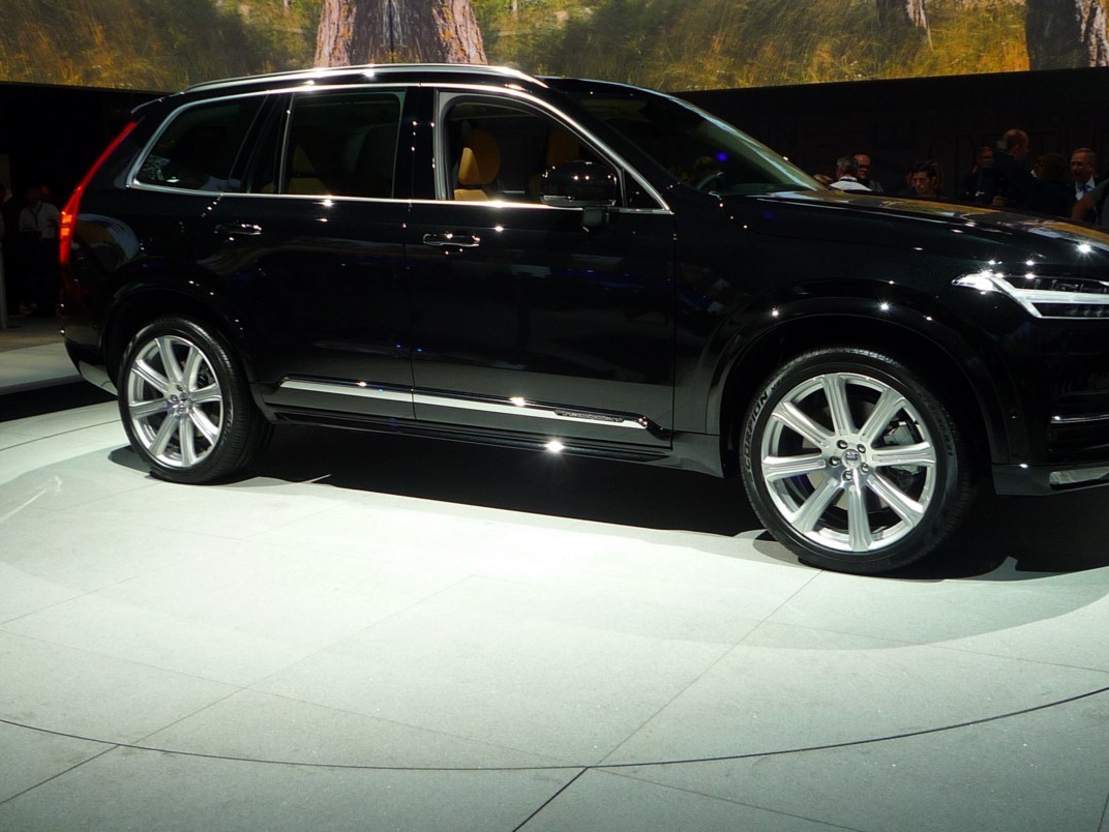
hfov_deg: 50.1
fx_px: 1185
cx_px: 611
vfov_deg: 38.6
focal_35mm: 37
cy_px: 345
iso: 100
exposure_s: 1/60
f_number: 2.8
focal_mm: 4.4
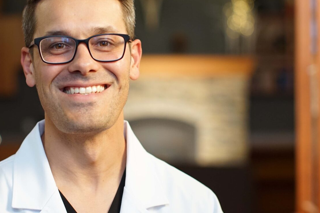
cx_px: 131
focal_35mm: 92
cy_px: 120
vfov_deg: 14.9
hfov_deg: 22.1
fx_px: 818
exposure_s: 1/250
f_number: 2
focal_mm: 50
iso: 1250
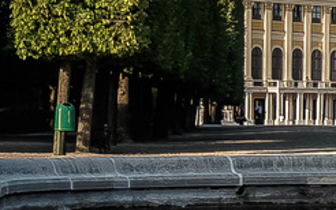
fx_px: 2162
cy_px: 113
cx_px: 601
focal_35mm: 236
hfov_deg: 8.5
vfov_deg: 5.6
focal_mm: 19
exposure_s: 1/320
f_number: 6.3
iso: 200
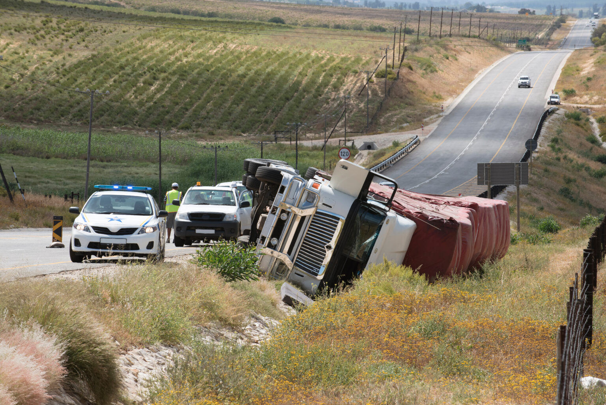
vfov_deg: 6.9
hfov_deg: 10.3
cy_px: 202
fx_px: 3367
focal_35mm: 200
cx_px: 303
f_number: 11
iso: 400
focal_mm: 200
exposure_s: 1/400
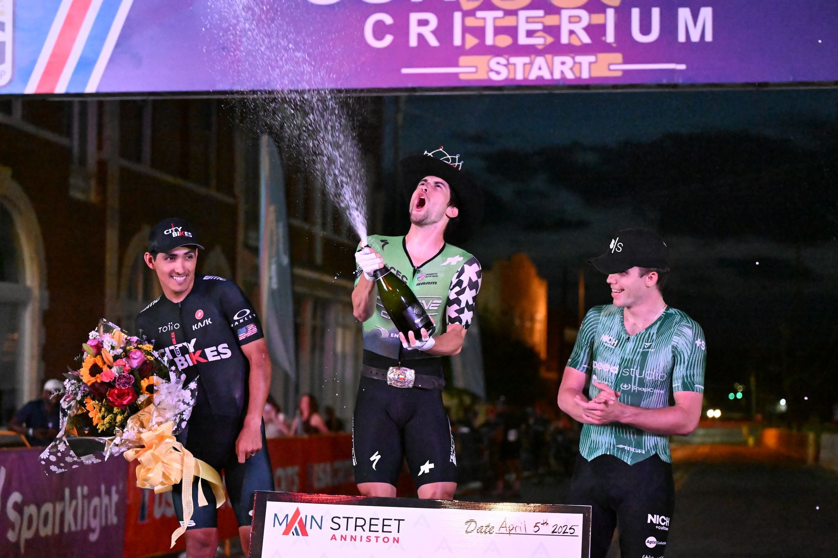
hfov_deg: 28.8
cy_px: 279
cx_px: 419
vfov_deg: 19.5
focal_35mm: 70
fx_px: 1629
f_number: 2.8
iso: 32000
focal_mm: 70
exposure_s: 1/1000
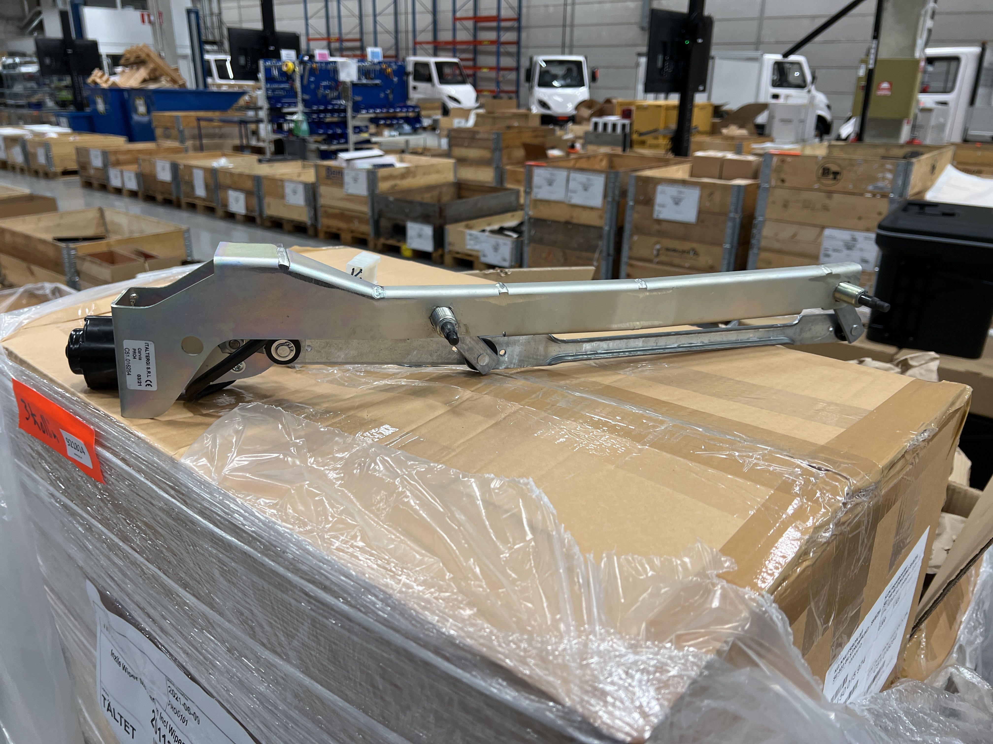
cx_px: 496
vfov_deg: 53.1
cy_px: 372
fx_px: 746
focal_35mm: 26
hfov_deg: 67.3
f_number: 1.5
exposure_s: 1/50
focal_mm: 5.7
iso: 80
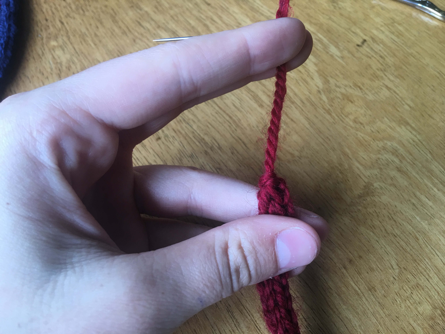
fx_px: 373
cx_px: 222
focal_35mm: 29
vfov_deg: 48.2
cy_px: 167
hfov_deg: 61.7
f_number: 2.2
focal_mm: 4.15
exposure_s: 1/33
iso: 25
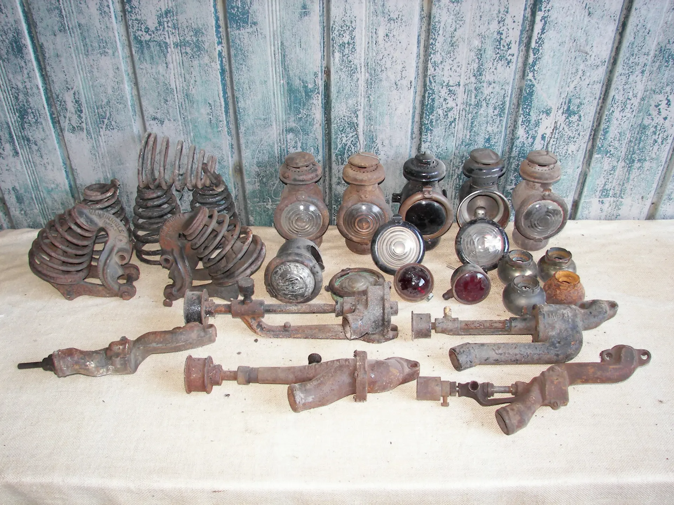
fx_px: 701
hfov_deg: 51.4
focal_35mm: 36
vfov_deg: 39.7
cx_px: 337
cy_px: 252
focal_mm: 6
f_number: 2.8
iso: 100
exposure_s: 1/30
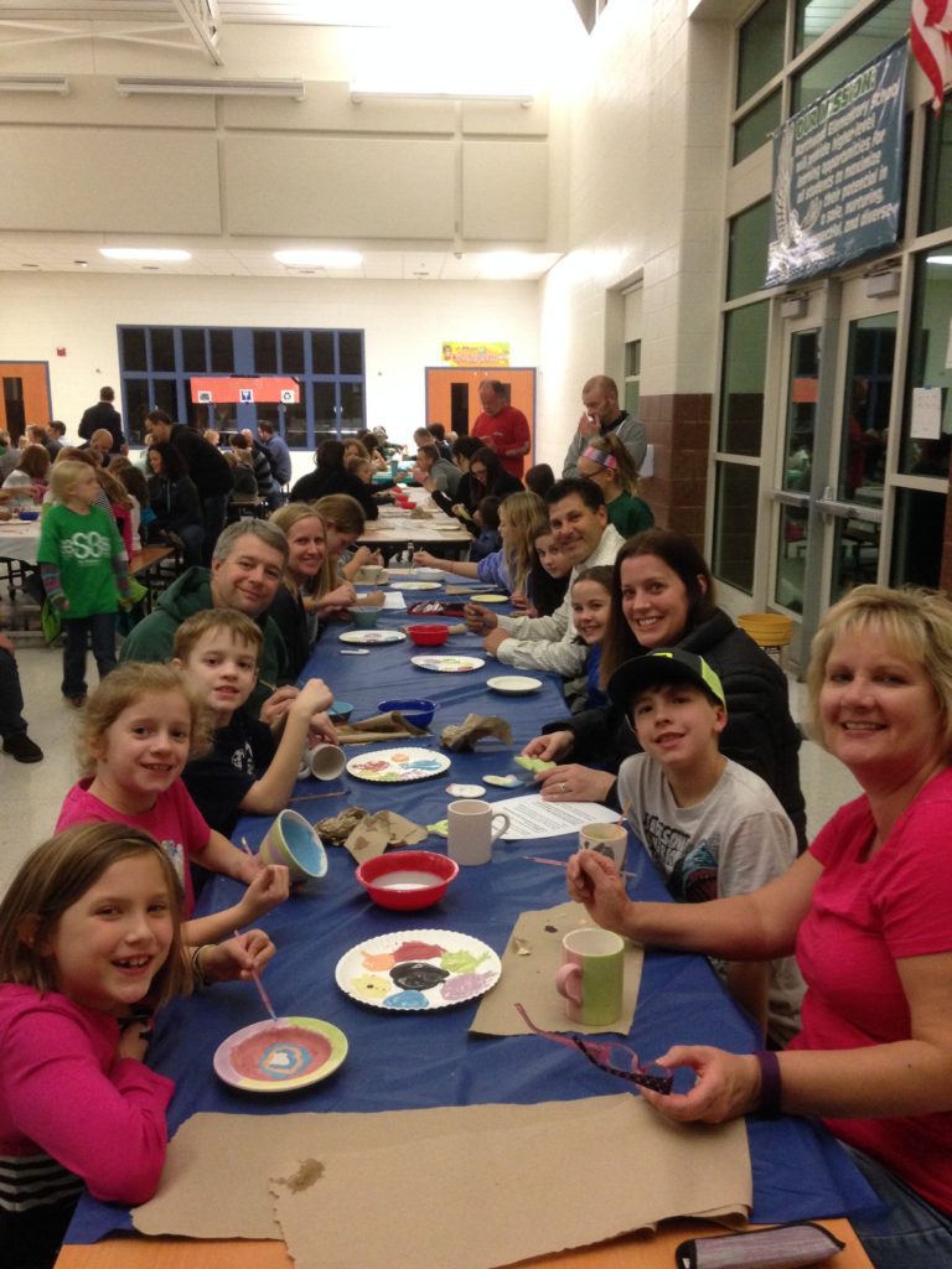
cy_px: 634
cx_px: 476
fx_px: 1210
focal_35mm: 33
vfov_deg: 55.4
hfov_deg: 42.9
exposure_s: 1/20
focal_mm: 4.12
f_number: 2.4
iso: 320
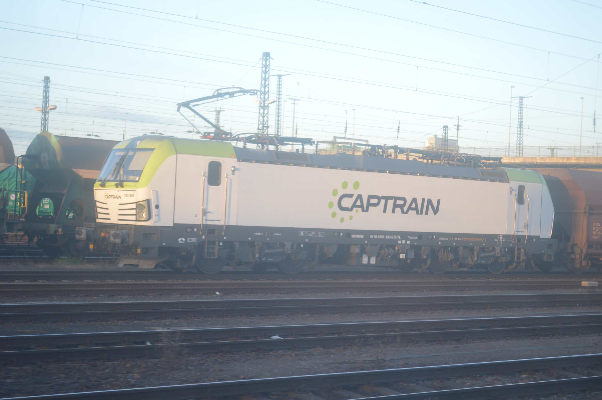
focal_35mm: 69
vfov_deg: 19.7
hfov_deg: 29.3
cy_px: 200
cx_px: 301
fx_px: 1153
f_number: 5.6
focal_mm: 46
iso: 400
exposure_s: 1/125
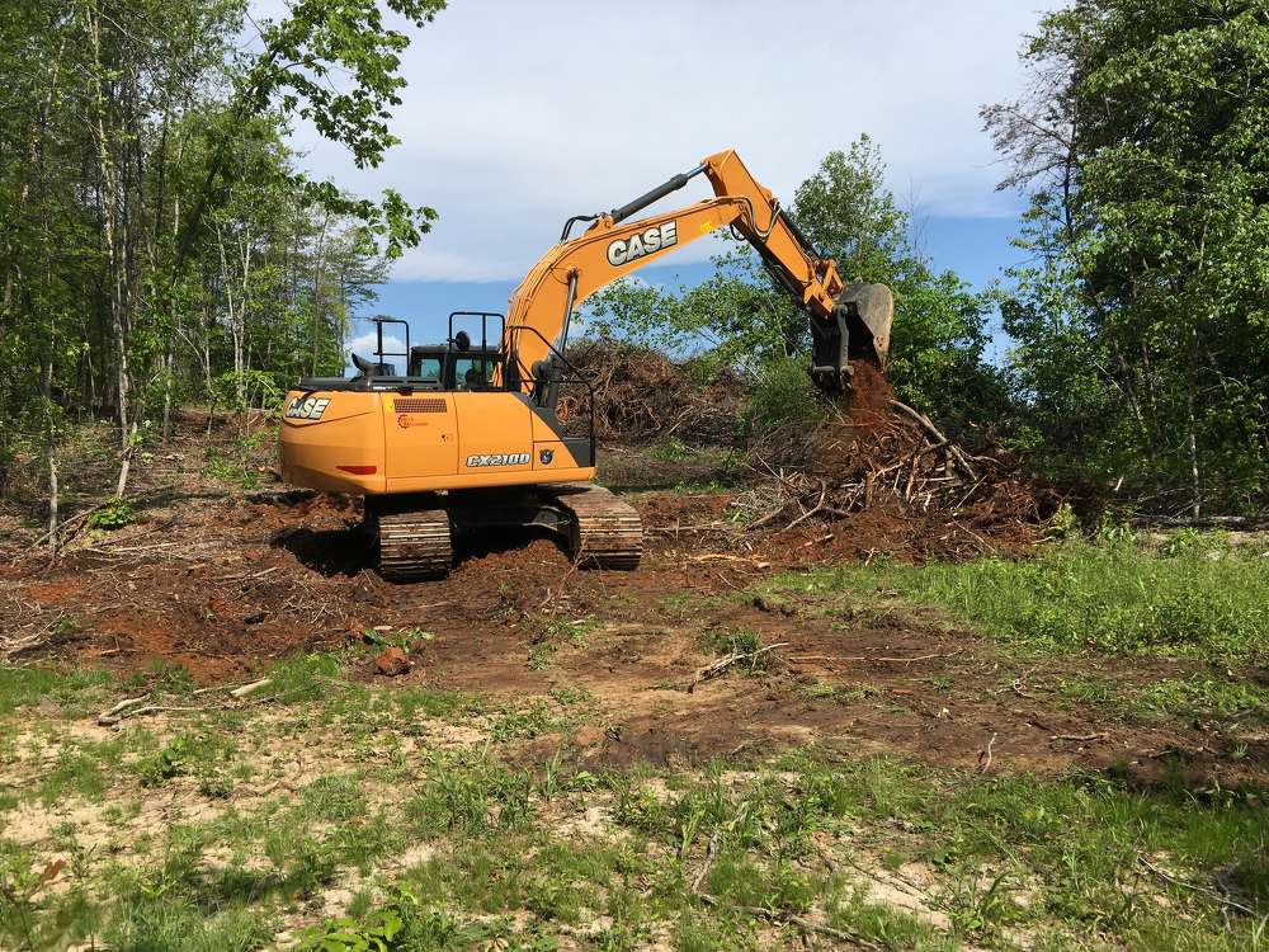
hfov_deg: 61.7
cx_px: 634
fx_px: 1063
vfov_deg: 48.2
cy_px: 476
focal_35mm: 29
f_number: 2.2
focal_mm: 4.15
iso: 25
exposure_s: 1/2079
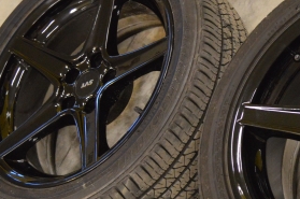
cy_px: 120
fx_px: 873
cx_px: 266
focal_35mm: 105
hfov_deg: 19.2
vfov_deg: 13.0
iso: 3200
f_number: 4.5
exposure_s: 1/30
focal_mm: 30
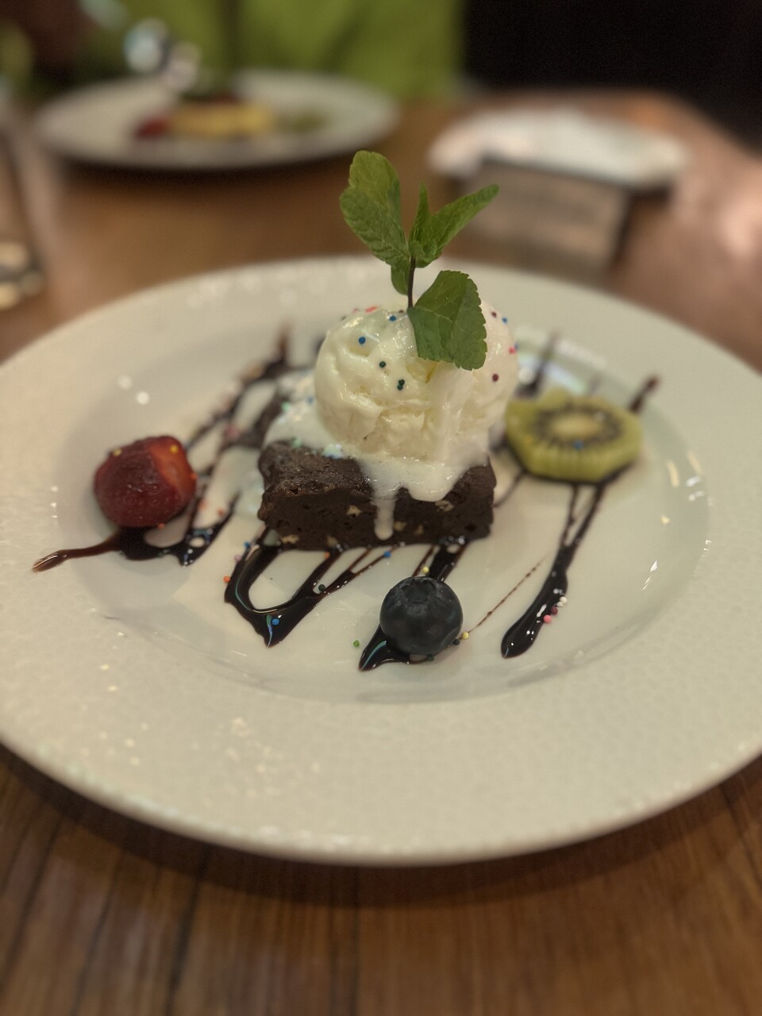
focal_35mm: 24
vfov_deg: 71.6
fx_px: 704
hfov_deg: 56.8
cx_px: 381
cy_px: 508
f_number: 1.78
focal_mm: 6.76
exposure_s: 1/33
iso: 800
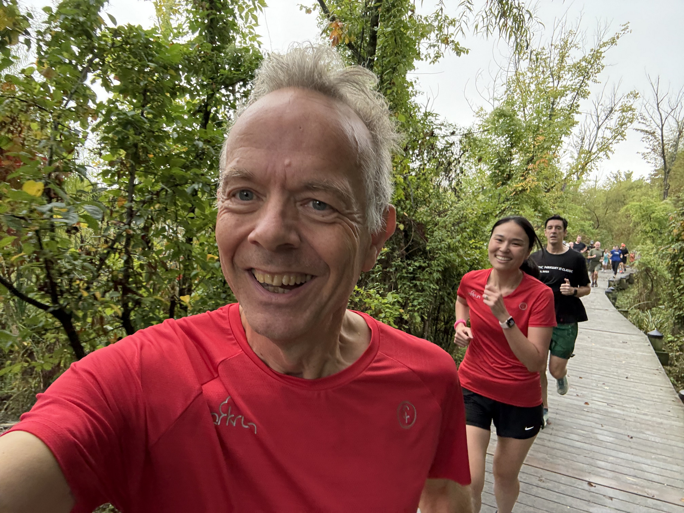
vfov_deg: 58.9
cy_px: 256
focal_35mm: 23
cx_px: 342
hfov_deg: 73.9
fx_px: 454
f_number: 1.9
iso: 80
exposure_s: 1/81
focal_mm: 2.69
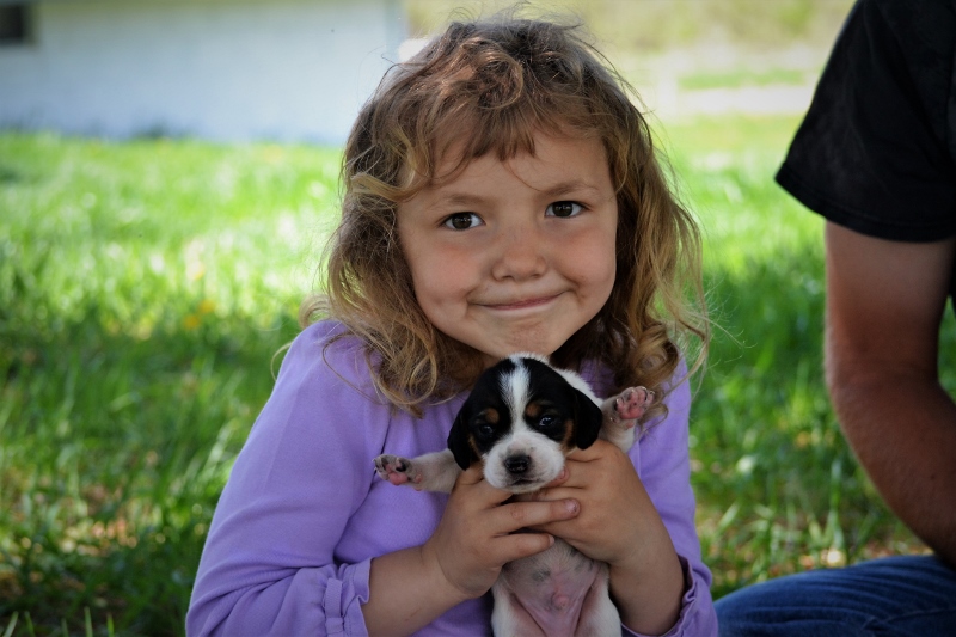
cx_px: 478
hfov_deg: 24.6
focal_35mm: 82
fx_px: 2190
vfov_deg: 16.5
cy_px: 318
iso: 720
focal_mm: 55
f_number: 4
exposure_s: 1/500
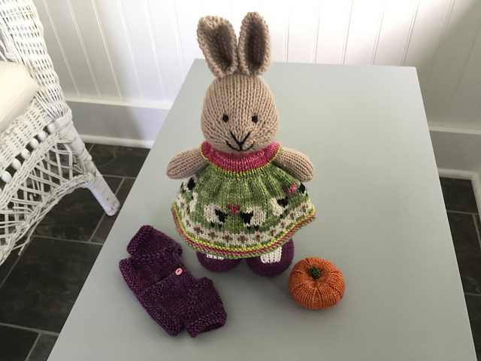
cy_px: 180
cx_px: 240
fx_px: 403
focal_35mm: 29
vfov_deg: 48.2
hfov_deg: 61.7
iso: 125
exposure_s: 1/30
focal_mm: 4.15
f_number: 2.2
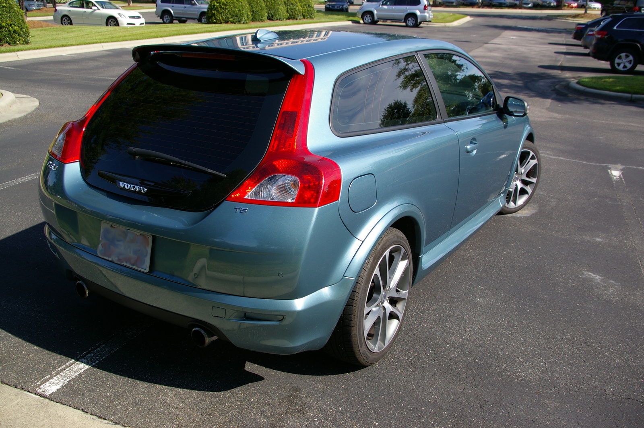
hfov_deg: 59.5
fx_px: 563
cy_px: 214
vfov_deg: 41.6
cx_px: 322
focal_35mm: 32
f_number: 8
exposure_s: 1/250
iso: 200
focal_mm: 21
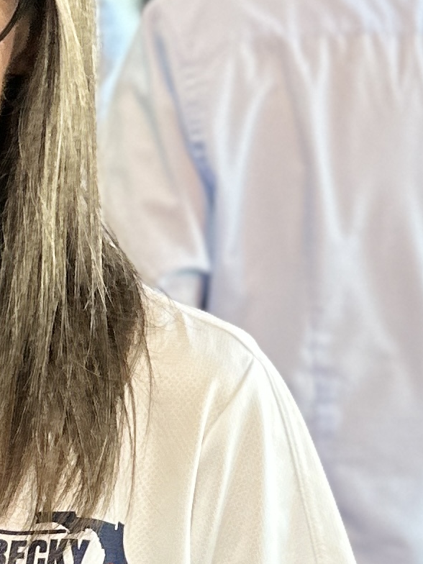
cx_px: -101
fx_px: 1059
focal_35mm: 65
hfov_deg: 20.9
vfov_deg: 29.5
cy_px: 174
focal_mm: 6.86
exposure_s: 1/92
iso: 200
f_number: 1.78
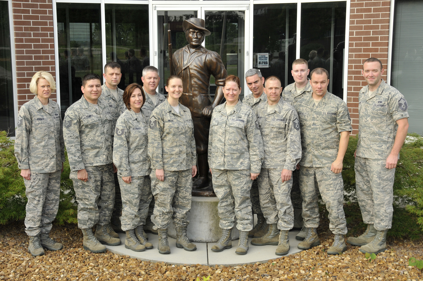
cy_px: 140
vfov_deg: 28.0
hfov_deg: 41.2
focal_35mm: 48
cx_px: 212
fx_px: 563
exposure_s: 1/100
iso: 250
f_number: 9
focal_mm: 32
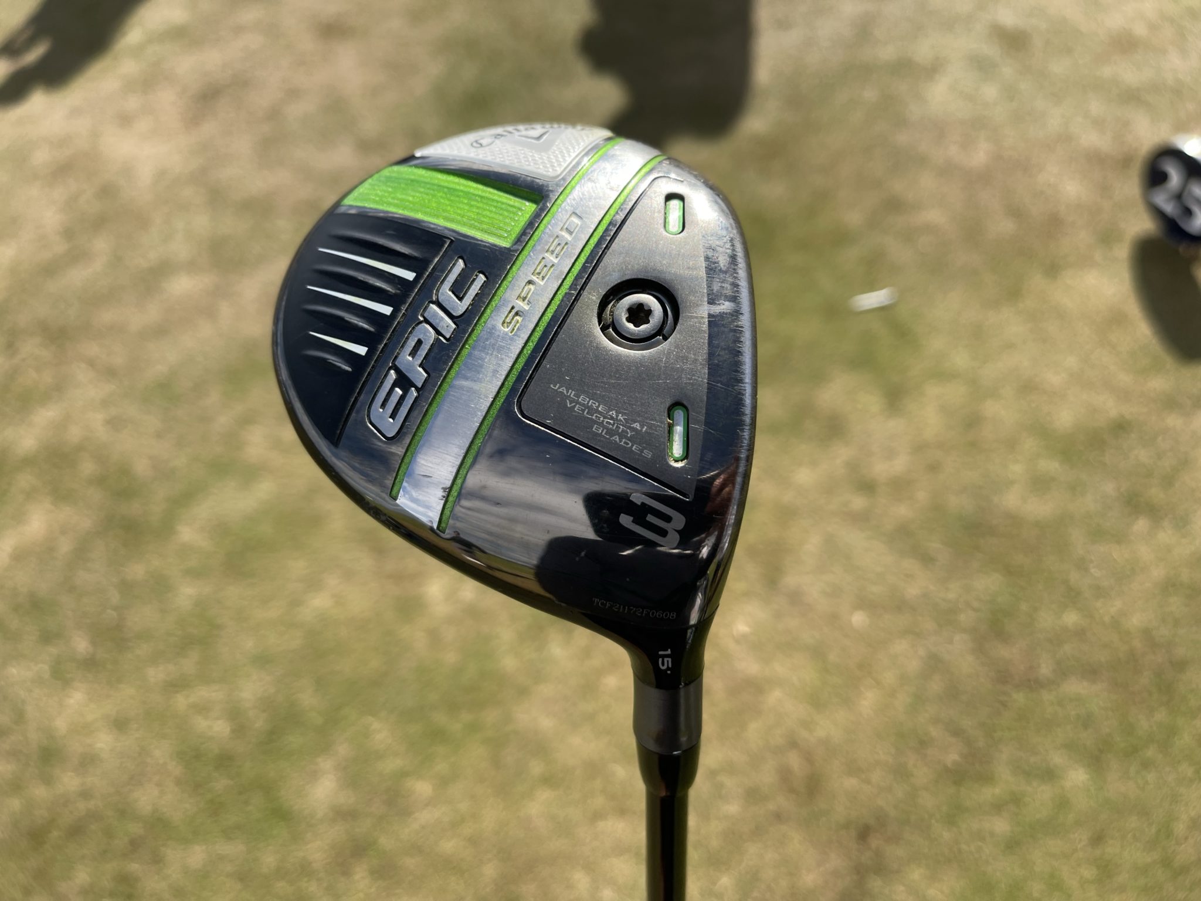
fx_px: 902
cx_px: 600
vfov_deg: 53.1
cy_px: 450
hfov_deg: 67.3
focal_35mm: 26
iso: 32
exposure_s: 1/2336
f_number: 1.6
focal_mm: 5.1
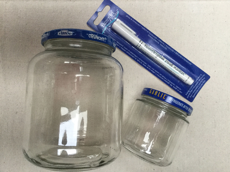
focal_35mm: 31
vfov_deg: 45.4
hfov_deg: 58.4
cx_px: 115
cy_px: 86
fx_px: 206
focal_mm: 3.3
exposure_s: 1/30
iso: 160
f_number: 2.4
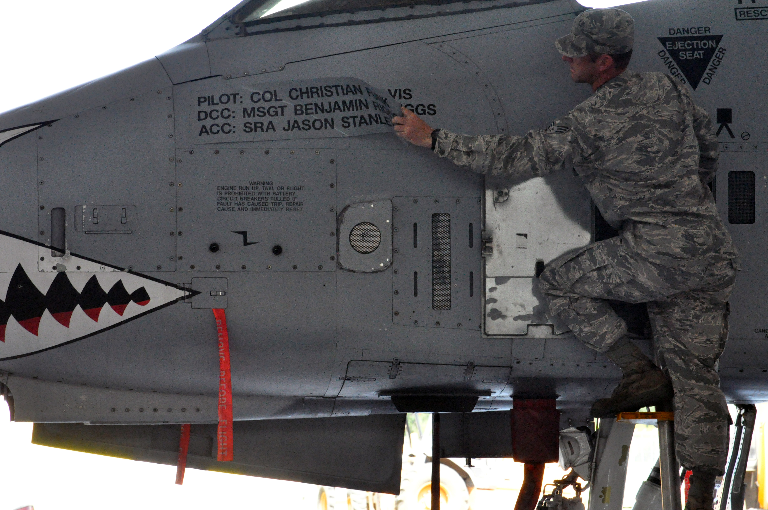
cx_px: 384
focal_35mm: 168
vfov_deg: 8.2
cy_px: 255
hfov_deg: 12.2
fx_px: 3580
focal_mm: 112
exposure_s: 1/200
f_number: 9
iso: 3200
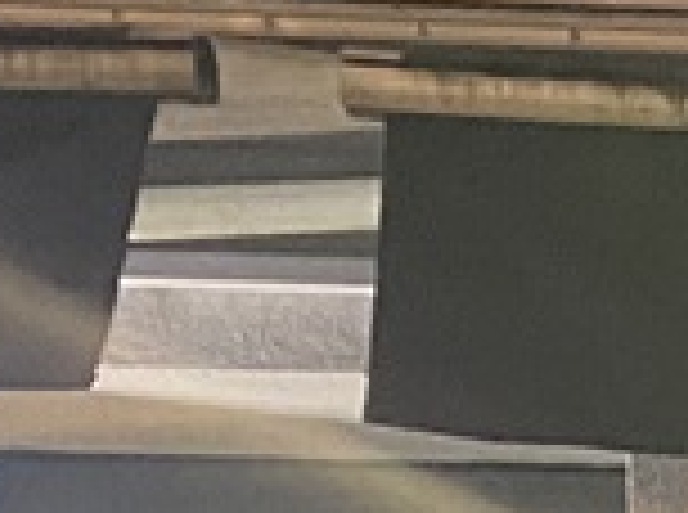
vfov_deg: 6.5
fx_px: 4085
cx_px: 2507
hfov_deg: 7.5
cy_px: 1595
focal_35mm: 206
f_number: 1.8
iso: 500
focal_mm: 4.25
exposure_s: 1/25
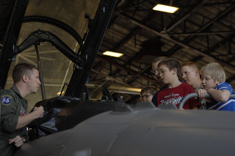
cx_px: 118
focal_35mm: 82
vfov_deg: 16.5
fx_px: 538
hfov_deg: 24.6
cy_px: 78
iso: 200
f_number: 2.8
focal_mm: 55
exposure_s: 1/100
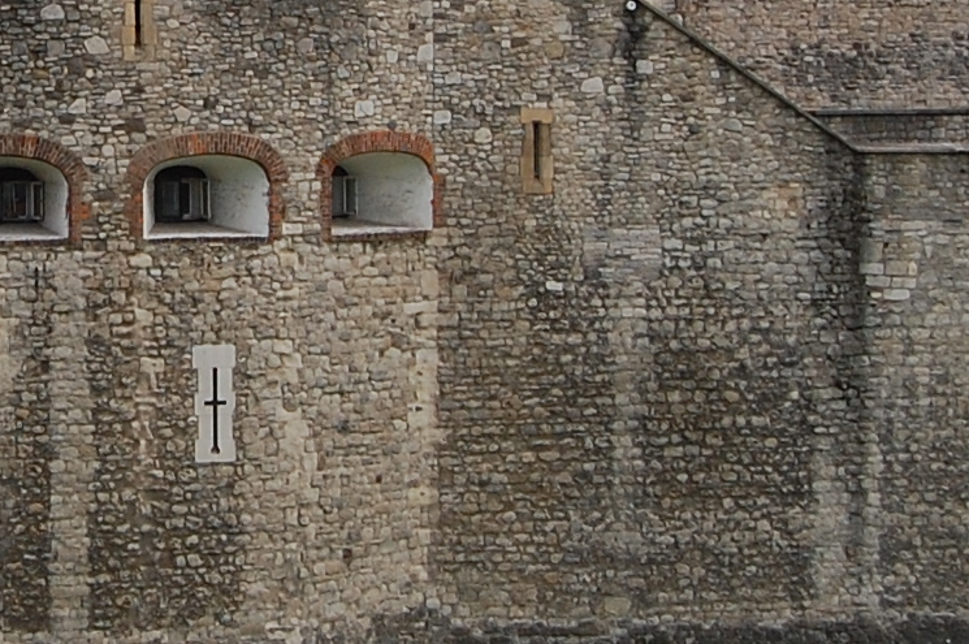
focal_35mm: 109
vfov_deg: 12.4
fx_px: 2931
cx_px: 3
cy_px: 22
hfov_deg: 18.3
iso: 360
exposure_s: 1/250
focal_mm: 18
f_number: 10
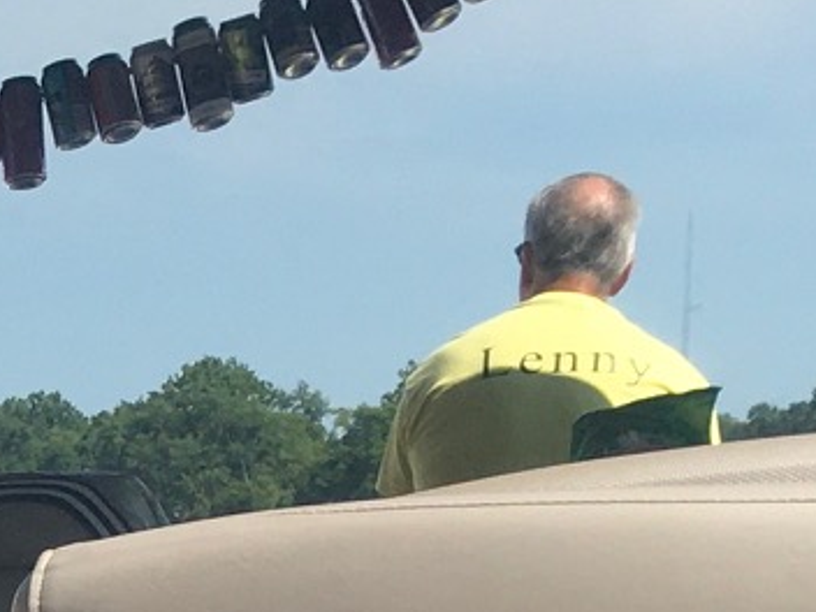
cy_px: 1454
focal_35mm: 166
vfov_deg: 8.2
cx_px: -758
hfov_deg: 10.9
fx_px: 3913
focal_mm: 4.15
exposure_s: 1/1637
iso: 25
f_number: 2.2
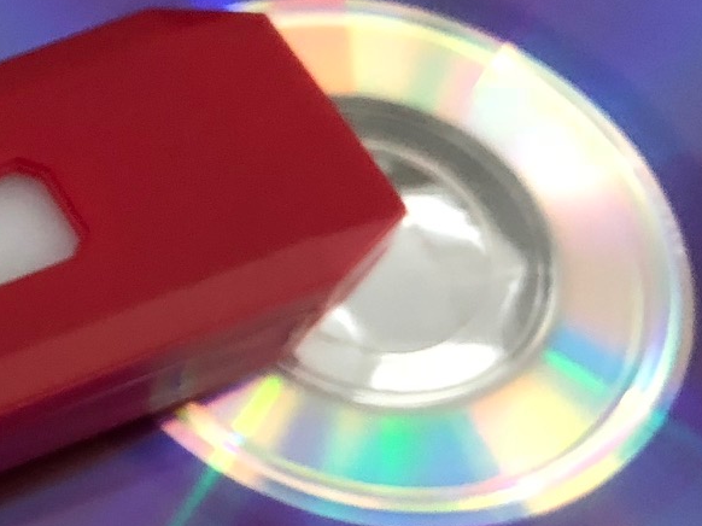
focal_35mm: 97
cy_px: 382
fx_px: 1966
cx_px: -486
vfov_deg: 15.2
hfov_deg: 17.3
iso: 80
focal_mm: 4
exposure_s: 1/7
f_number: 1.8
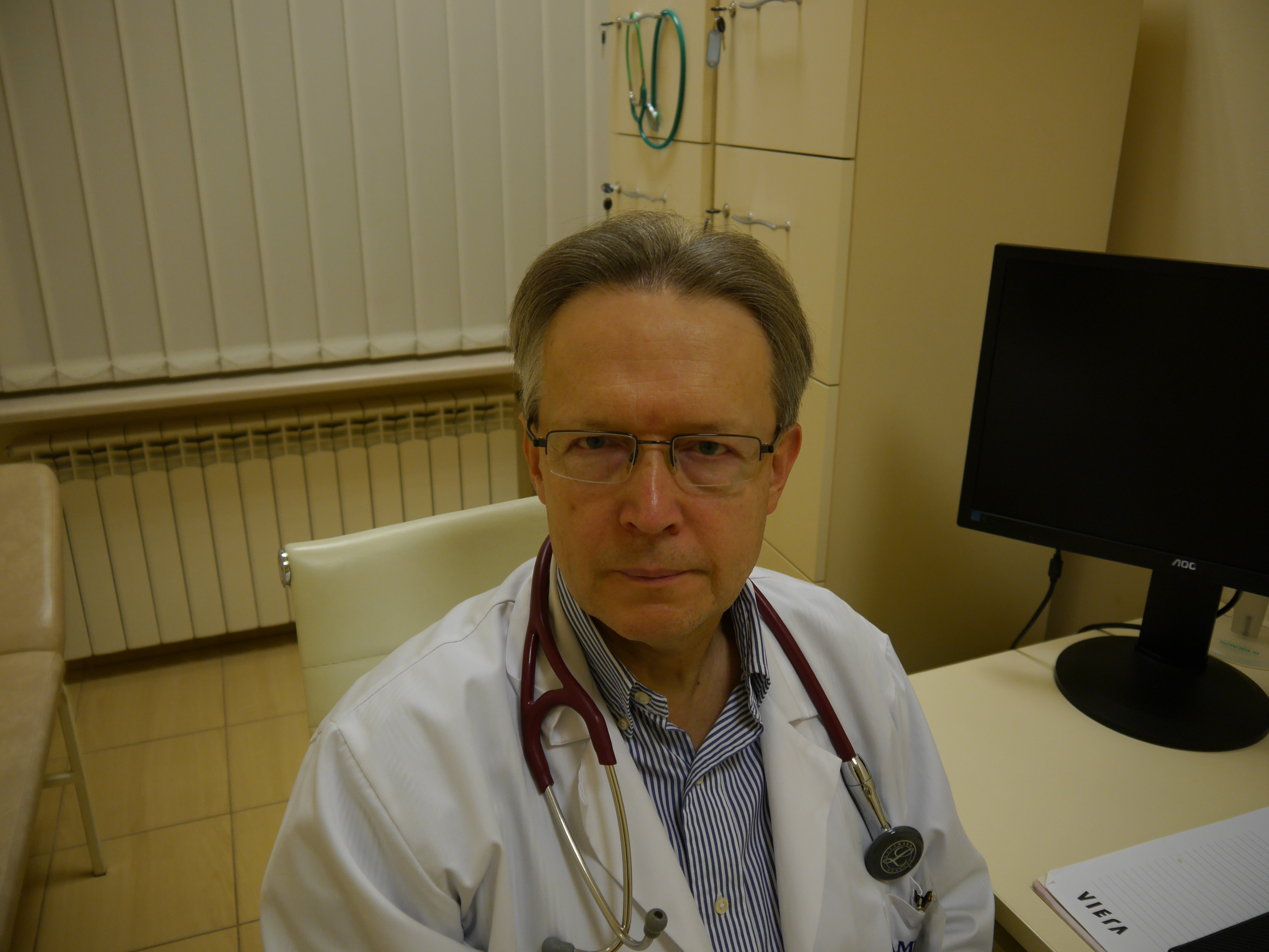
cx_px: 634
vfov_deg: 49.7
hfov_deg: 63.4
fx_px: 1026
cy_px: 476
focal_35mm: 28
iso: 400
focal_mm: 14
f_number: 3.5
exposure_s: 1/60
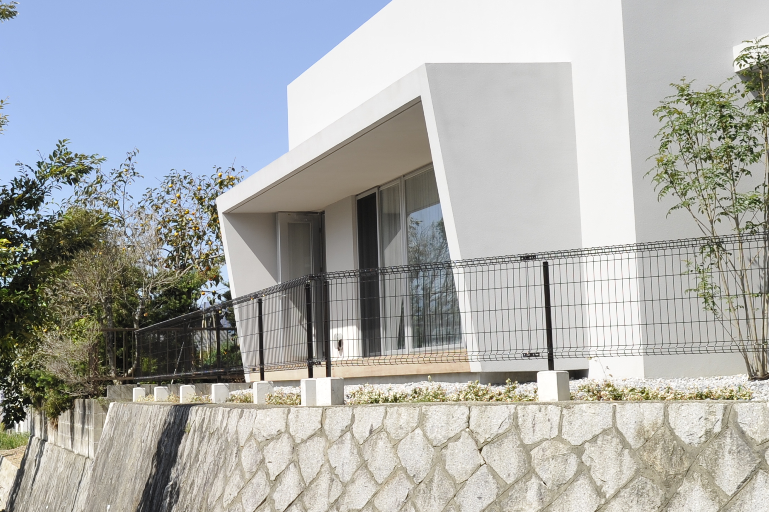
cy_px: 165
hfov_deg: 27.6
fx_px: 1559
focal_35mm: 73
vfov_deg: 18.6
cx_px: 258
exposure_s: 1/320
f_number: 9
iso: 200
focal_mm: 31
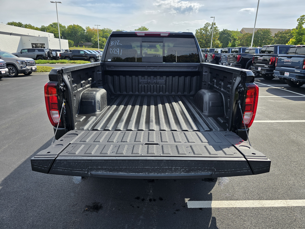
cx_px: 152
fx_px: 203
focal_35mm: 23
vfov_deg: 58.9
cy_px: 114
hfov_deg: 73.9
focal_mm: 6.3
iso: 12
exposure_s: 1/732
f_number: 1.7
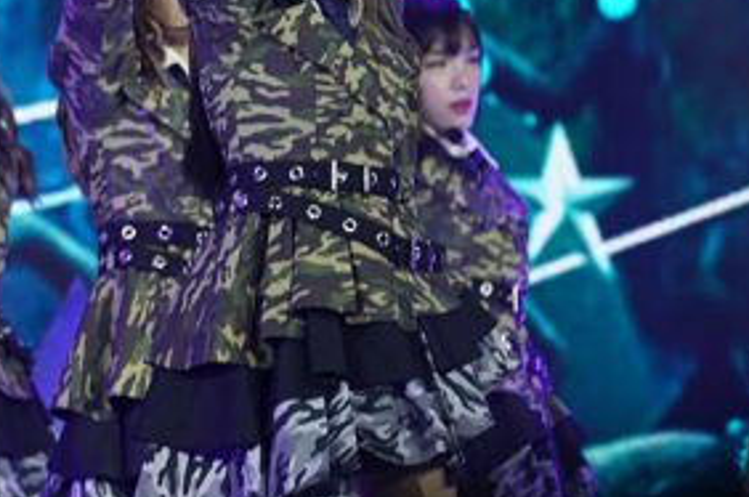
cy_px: 80
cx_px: 173
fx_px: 18880
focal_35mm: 909
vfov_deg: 1.5
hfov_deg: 2.3
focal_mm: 400
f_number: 6.3
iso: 1250
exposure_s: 1/100
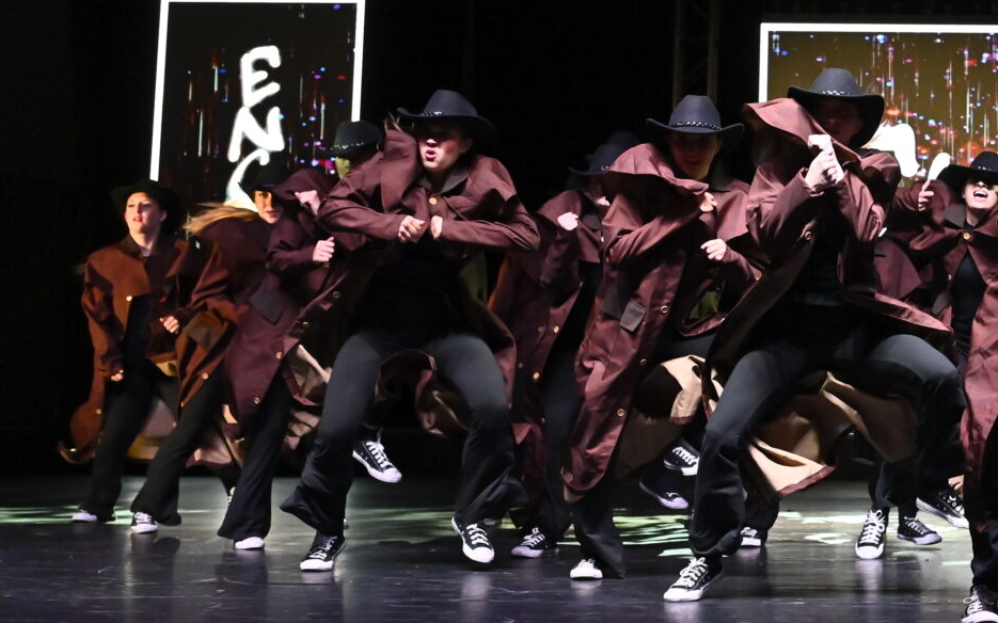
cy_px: 105
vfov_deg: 14.9
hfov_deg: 22.5
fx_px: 2366
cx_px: 1091
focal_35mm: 87
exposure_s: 1/1000
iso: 5000
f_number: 4
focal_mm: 39
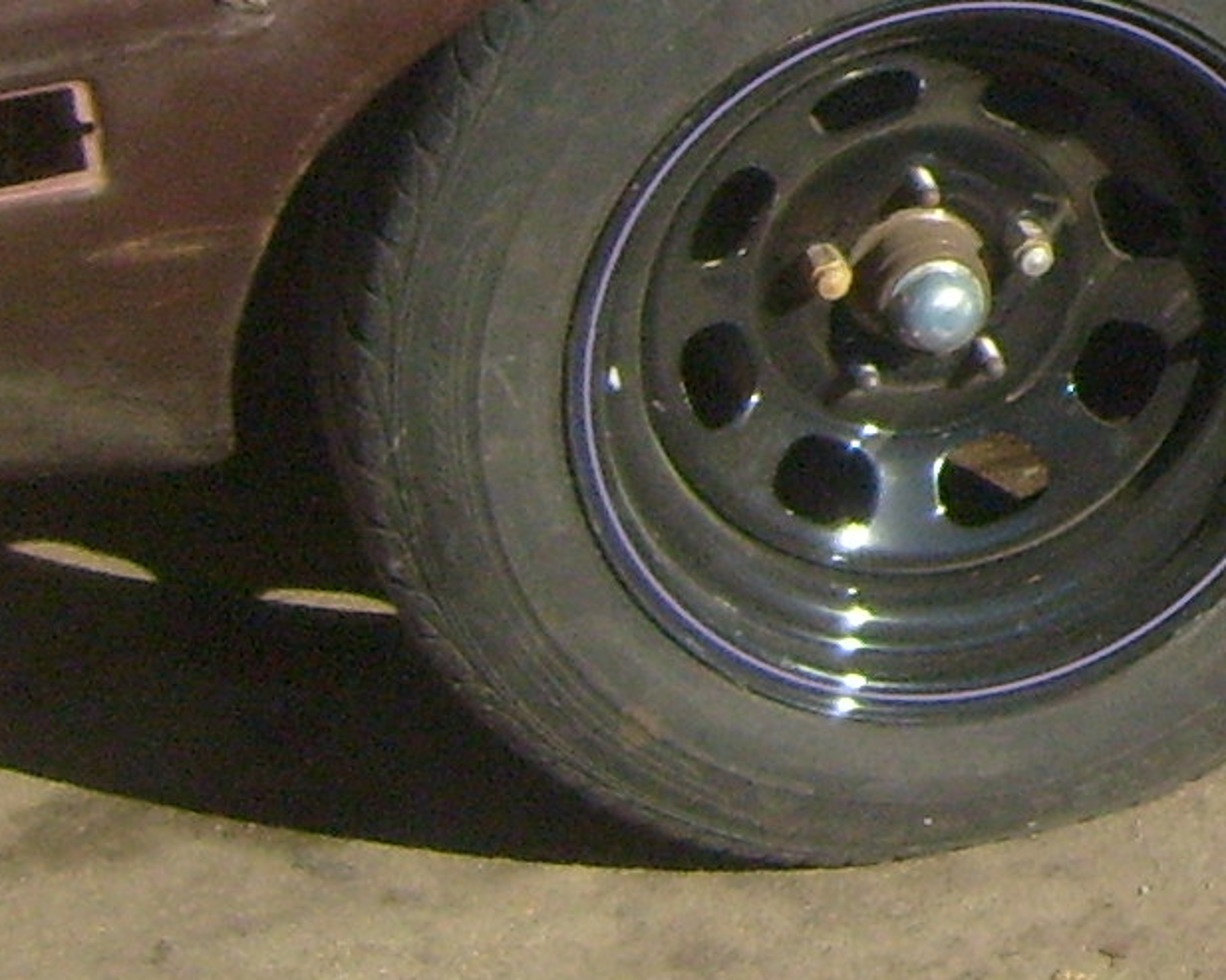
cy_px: -461
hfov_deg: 11.3
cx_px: 2339
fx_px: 5658
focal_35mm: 156
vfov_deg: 9.6
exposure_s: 1/250
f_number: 7.1
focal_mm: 5.8
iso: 80
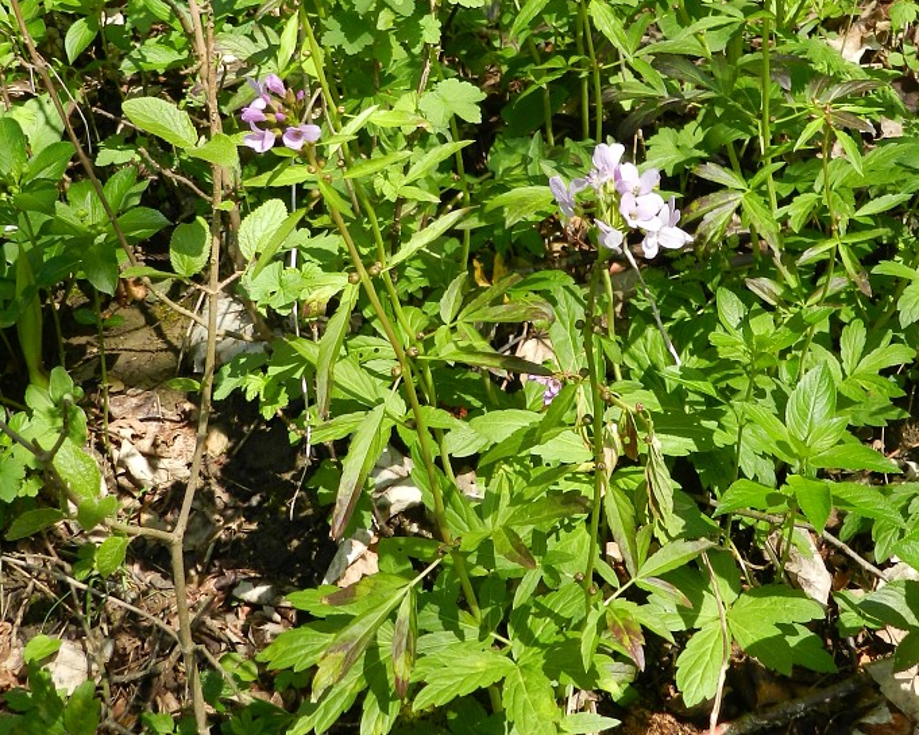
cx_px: 545
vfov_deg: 27.2
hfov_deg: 34.0
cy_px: 170
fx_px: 1496
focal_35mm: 55
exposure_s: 1/400
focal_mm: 5.6
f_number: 3.7
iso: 160
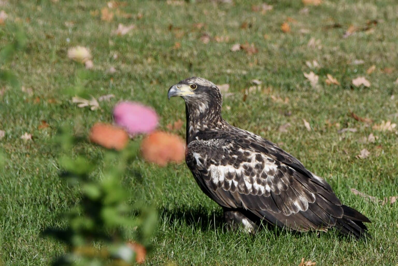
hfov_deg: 2.5
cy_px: 133
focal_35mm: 825
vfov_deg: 1.7
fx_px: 9120
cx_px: 199
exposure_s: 1/1000
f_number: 8
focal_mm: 550
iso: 400
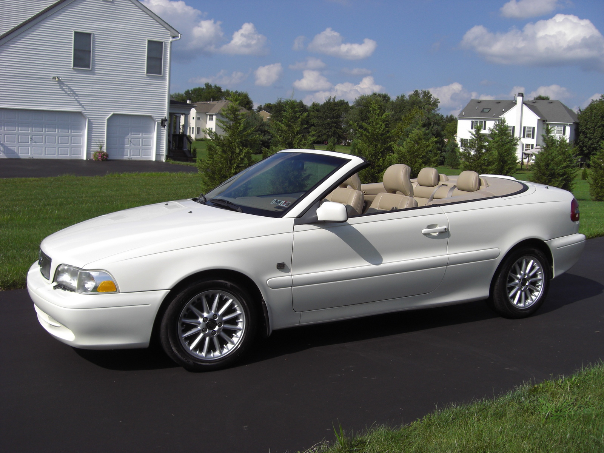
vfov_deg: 37.7
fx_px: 663
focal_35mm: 38
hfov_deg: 49.0
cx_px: 302
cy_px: 226
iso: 64
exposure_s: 1/250
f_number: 8
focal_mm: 6.2
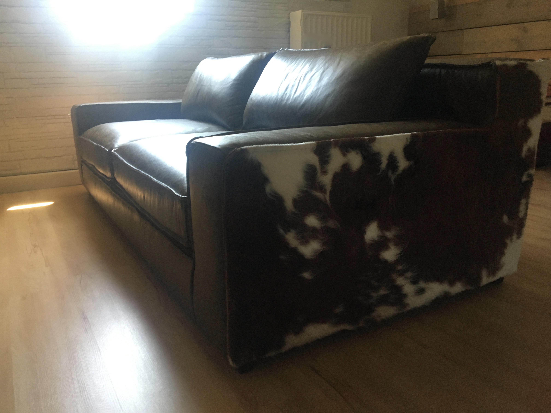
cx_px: 276
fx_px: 462
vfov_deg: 48.2
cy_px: 206
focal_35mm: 29
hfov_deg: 61.7
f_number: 2.2
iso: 160
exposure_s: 1/33
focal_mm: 4.15
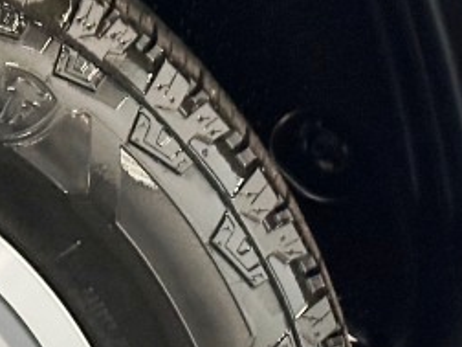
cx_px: -370
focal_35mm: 195
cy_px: 514
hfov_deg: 9.6
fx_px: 2603
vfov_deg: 7.5
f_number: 1.78
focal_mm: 6.86
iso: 500
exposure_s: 1/30
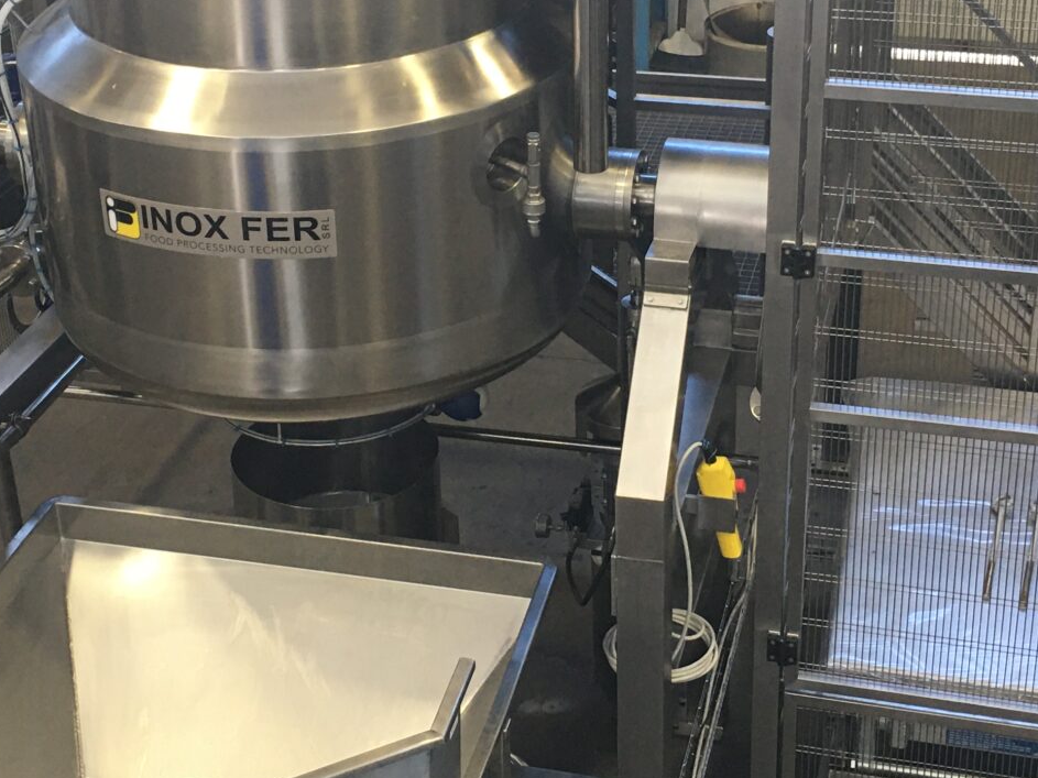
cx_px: 565
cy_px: 256
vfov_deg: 23.2
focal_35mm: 63
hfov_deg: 30.7
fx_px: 1889
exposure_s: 1/33
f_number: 2.2
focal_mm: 4.15
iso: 64
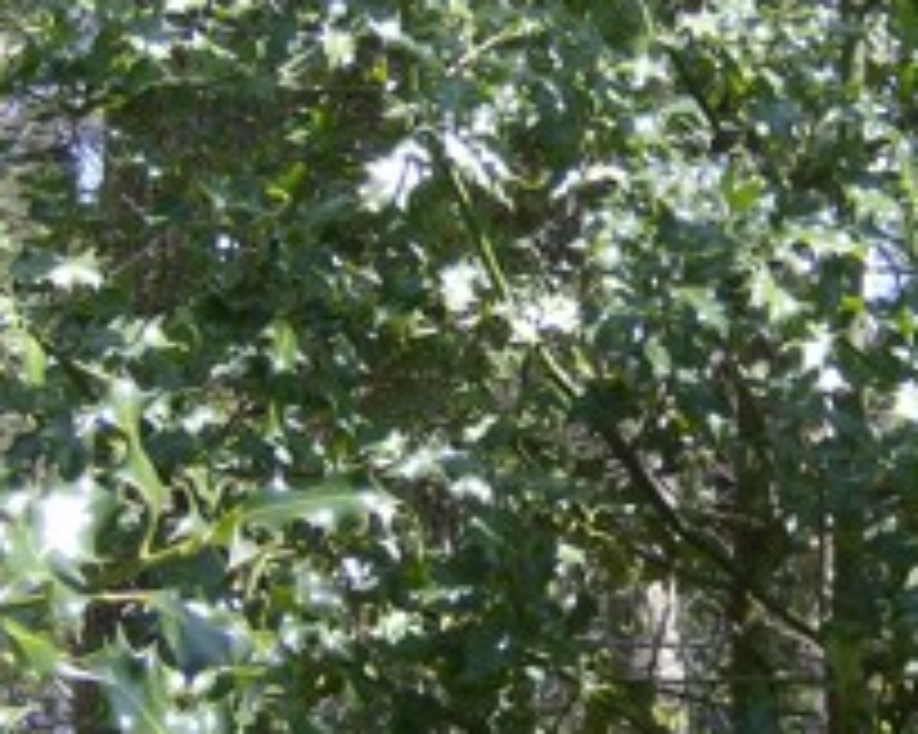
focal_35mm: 89
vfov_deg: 17.2
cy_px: 270
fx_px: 2417
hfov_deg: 21.5
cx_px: 522
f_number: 2.8
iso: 100
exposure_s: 1/393
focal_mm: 6
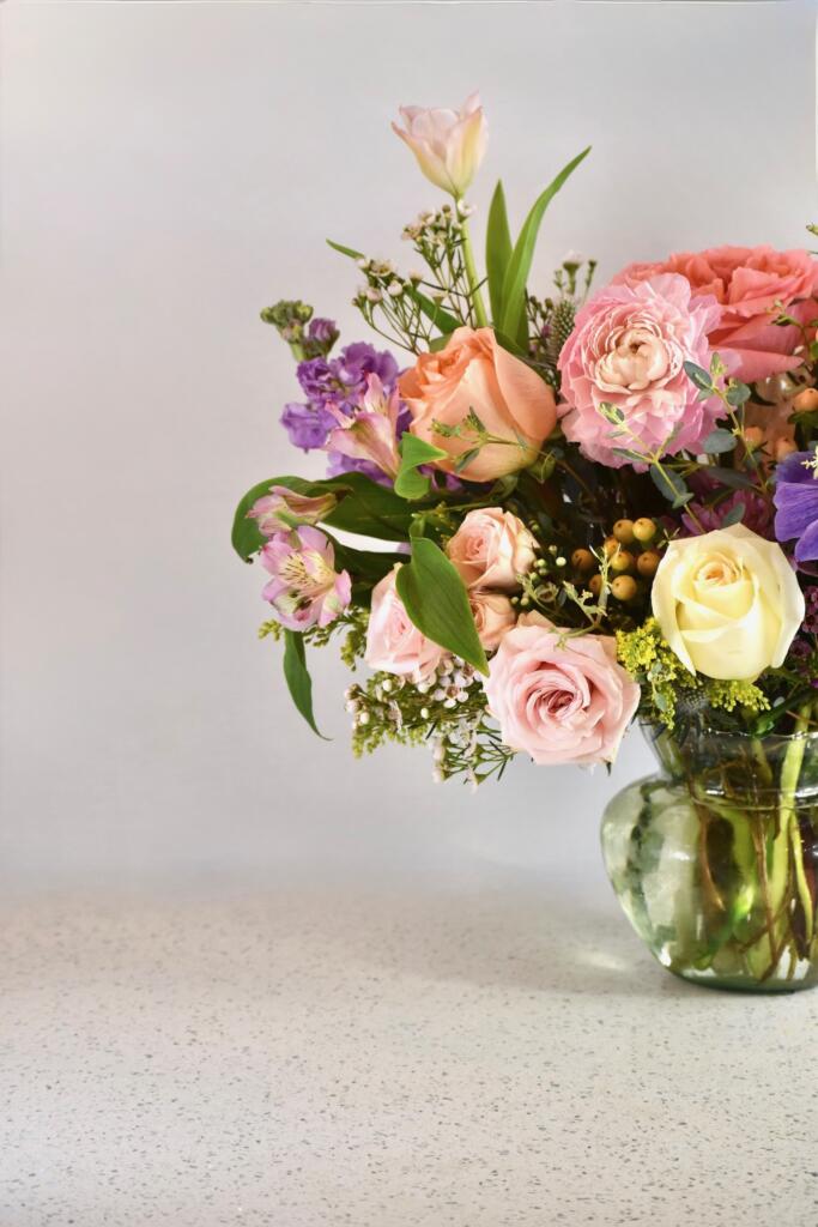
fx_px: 4855
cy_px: 614
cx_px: 409
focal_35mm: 142
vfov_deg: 14.4
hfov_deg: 9.6
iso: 400
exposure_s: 1/250
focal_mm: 95
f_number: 5.6
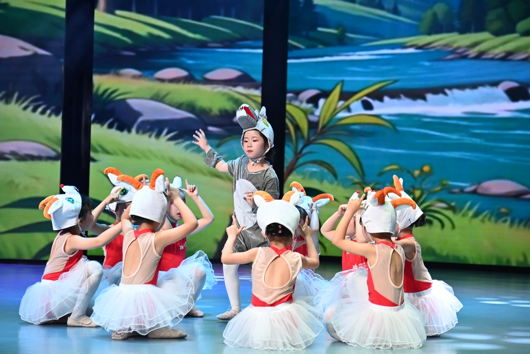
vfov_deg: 15.9
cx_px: 265
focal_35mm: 86
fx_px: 1266
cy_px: 177
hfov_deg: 23.6
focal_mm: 86
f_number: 4.5
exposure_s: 1/320
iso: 1250
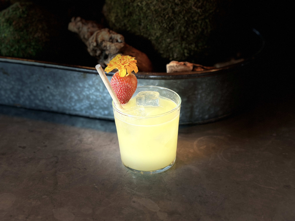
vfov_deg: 30.3
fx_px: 409
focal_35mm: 48
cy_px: 110
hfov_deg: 39.7
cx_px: 148
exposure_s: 1/40
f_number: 1.78
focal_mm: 6.86
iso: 500
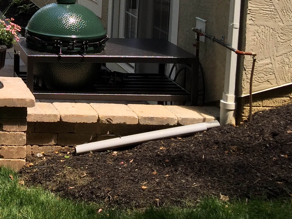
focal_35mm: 81
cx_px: -92
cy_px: -39
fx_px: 683
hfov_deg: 21.7
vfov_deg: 17.4
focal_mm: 4.15
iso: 32
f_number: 2.2
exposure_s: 1/526
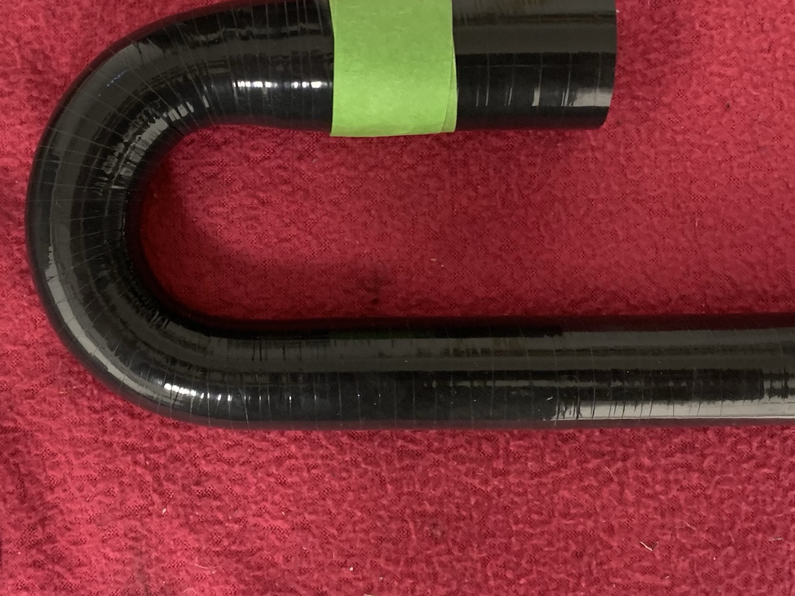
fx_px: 1010
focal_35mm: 44
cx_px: 267
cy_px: 251
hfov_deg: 42.4
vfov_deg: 32.8
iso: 500
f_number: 1.8
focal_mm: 4.25
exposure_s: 1/25
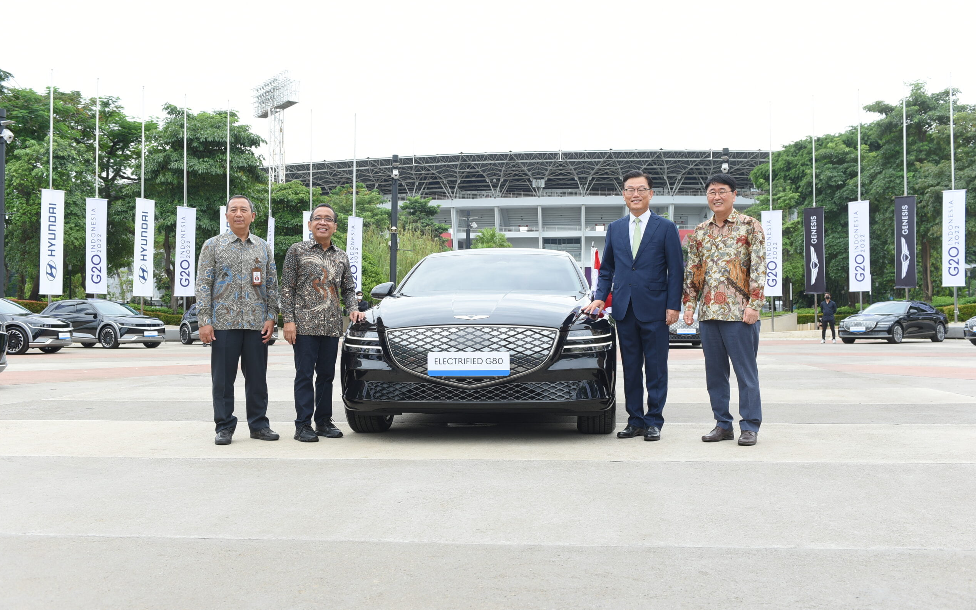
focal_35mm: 35
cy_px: 285
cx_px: 484
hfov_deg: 55.3
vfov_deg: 36.3
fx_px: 931
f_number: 5.6
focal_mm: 34
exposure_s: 1/100
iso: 100
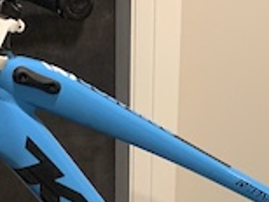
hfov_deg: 14.6
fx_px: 1051
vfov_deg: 10.9
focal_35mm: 135
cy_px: 223
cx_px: 145
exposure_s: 1/30
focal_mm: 4.25
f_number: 1.8
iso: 640
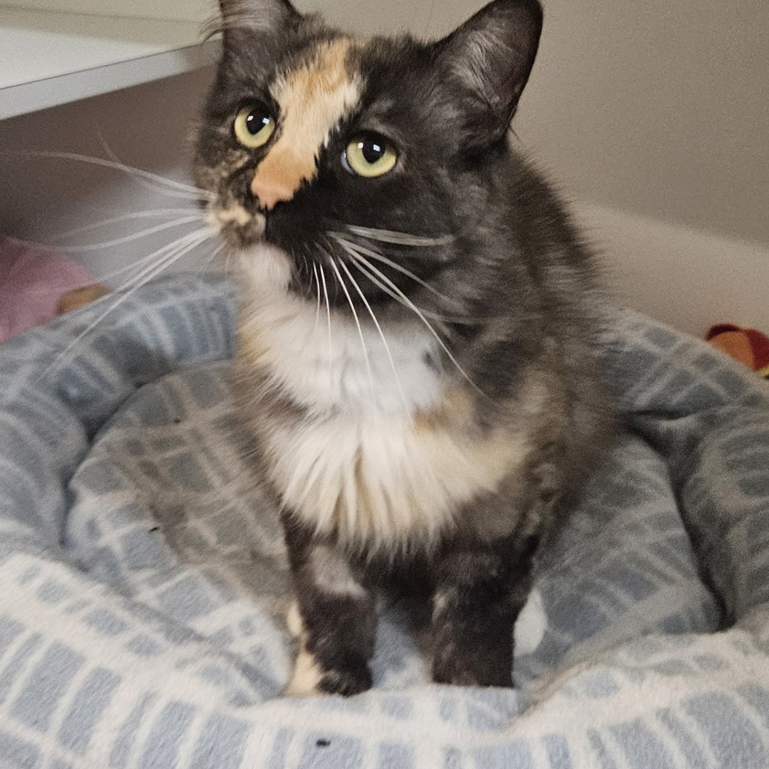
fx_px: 829
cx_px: 390
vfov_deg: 49.4
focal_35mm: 33
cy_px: 303
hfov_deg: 49.7
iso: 640
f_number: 1.8
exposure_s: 1/50
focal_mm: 5.4
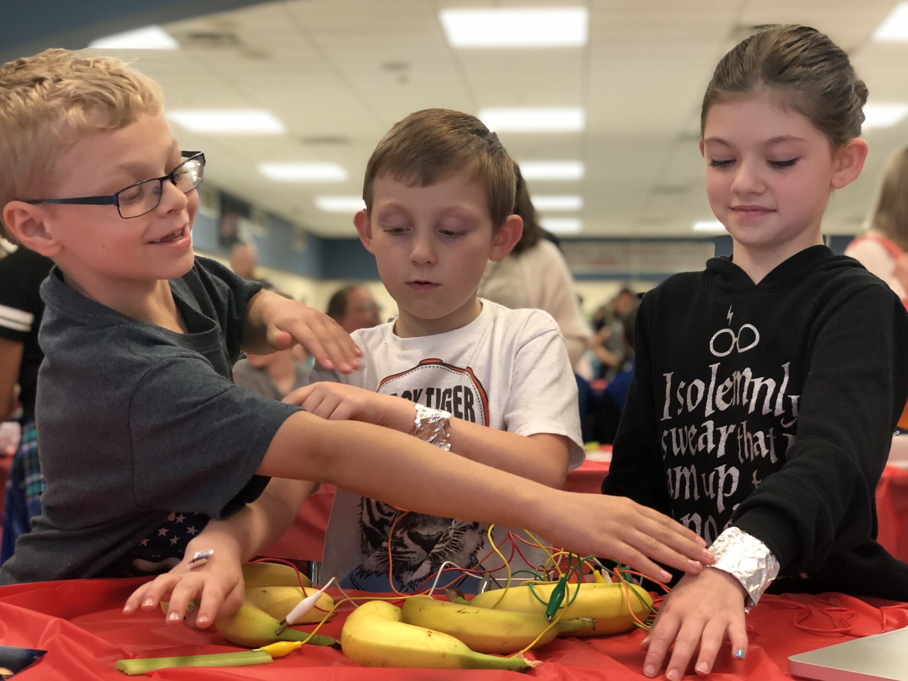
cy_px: 363
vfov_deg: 26.1
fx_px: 1469
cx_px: 459
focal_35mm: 56
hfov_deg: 34.4
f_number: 2.4
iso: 100
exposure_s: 1/30
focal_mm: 6
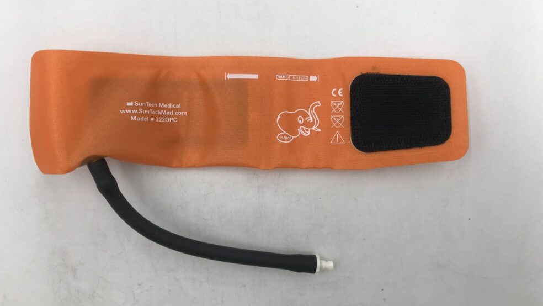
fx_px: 446
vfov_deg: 37.7
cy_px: 129
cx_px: 272
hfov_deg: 62.6
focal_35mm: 31
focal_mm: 3.99
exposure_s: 1/122
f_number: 1.8
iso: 20
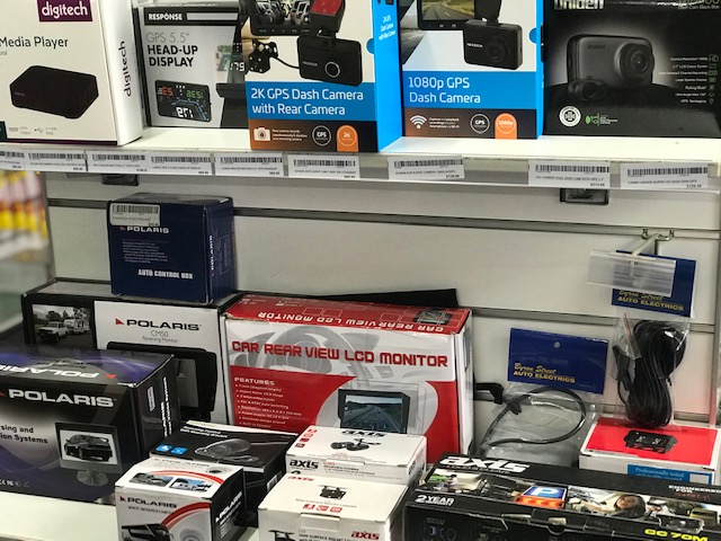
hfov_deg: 33.8
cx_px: 360
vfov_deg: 25.7
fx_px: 1187
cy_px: 270
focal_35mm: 57
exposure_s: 1/50
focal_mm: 6.6
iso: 320
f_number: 2.8
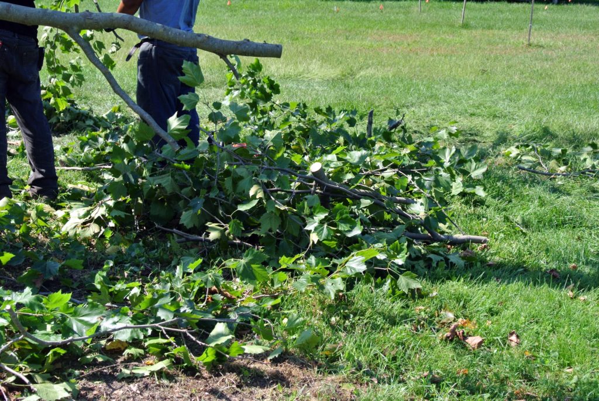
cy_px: 200
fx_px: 1016
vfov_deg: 22.3
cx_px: 300
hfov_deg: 32.8
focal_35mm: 61
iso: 100
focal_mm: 22.7
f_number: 5
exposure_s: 1/250
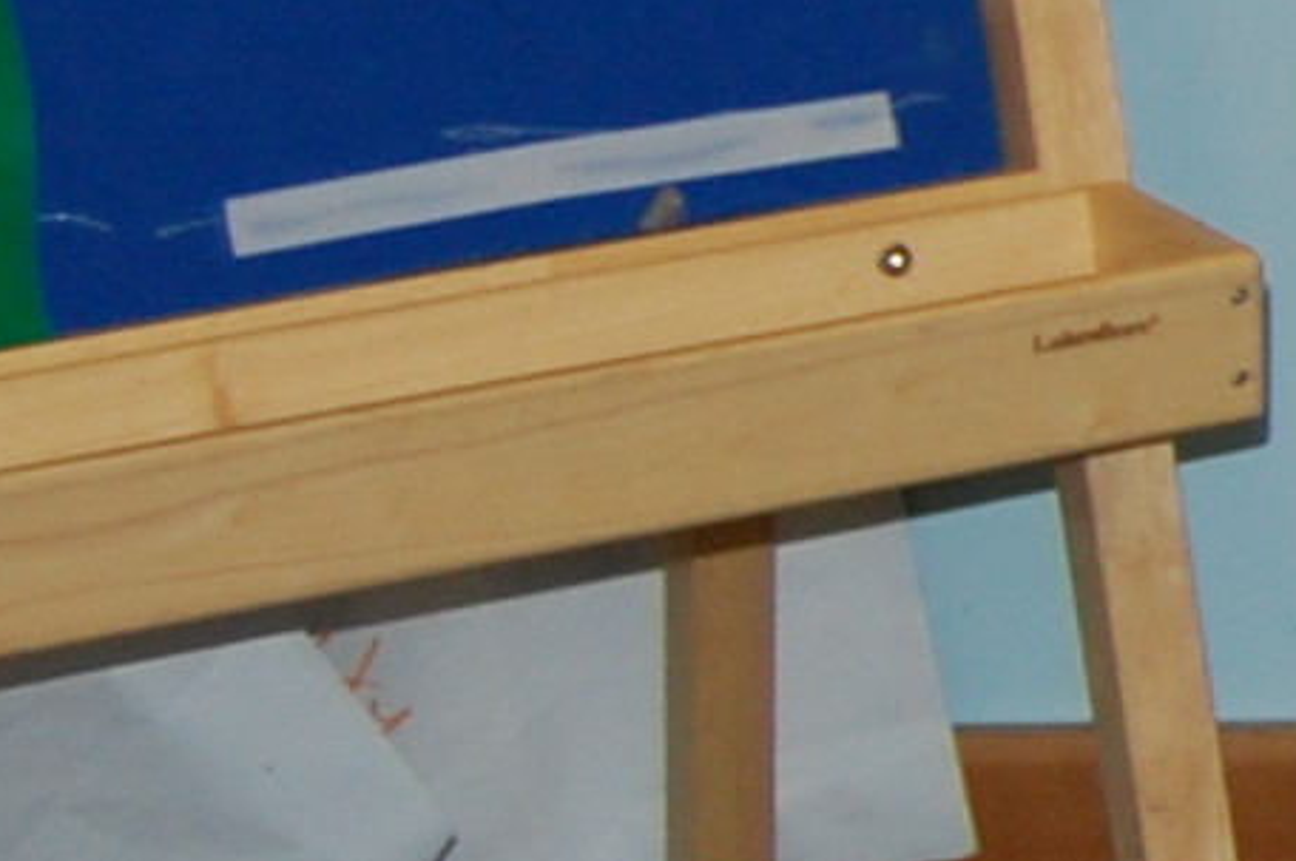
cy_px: -97
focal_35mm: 277
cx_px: 3942
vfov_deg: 4.9
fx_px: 9961
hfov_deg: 6.7
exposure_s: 1/60
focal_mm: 28
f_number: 4.2
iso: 400
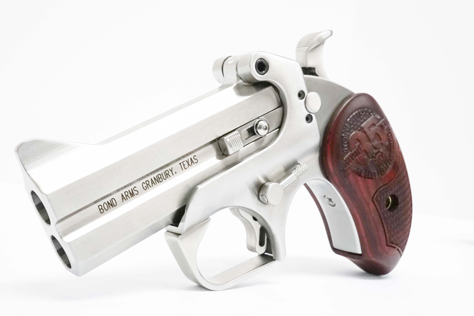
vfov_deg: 31.9
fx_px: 553
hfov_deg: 46.4
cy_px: 158
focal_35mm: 42
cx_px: 237
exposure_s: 1/60
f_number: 16
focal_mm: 28
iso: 3200
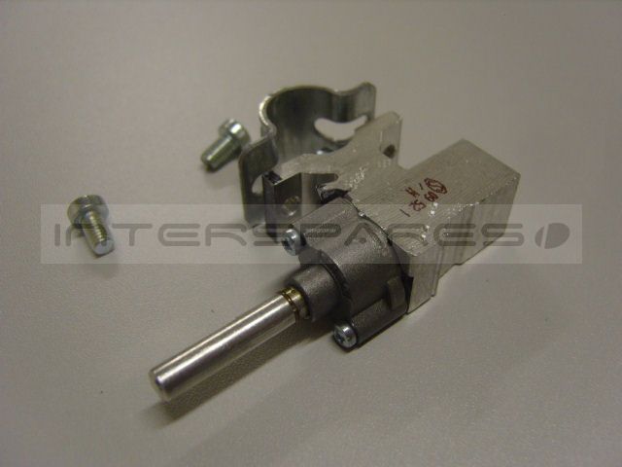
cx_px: 311
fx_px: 629
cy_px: 234
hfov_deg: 52.6
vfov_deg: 40.7
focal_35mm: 35
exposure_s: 1/30
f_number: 2.8
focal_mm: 7.4
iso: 155
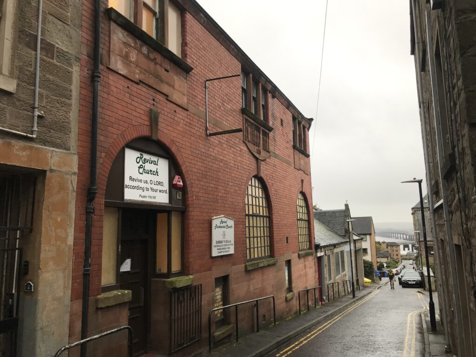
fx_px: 385
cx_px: 238
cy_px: 178
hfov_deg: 63.4
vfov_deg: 49.7
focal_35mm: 28
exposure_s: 1/100
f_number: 1.8
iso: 25
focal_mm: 3.99
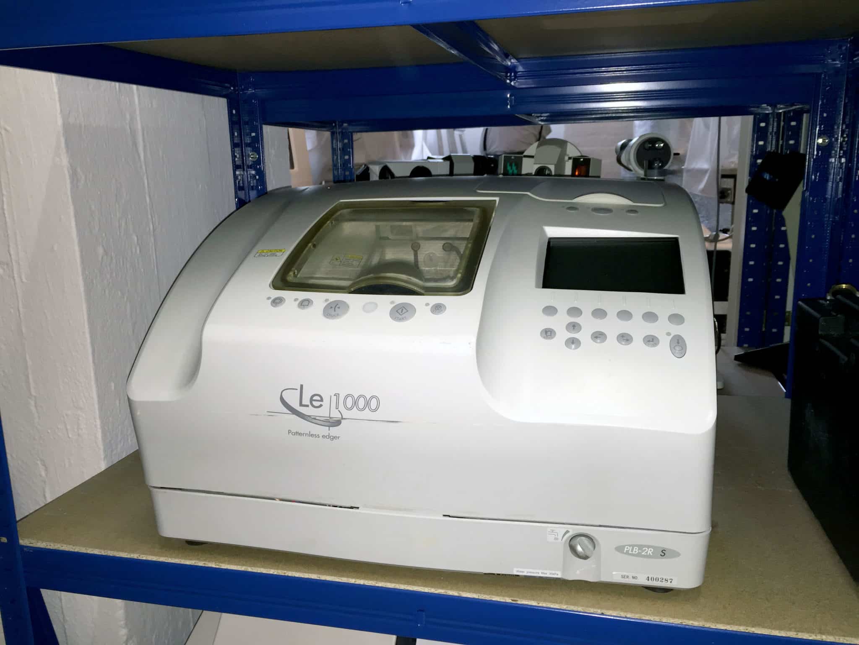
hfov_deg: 61.7
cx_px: 430
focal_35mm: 29
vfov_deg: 48.2
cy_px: 322
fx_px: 720
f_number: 2.2
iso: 80
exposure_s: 1/33
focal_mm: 4.15
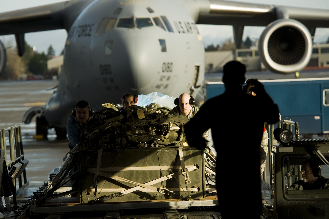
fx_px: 2192
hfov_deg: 8.6
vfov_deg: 5.7
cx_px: 164
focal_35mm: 240
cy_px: 110
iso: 200
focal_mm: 240
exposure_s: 1/500
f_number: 5.6
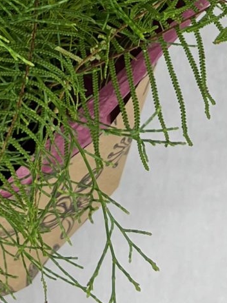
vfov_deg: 12.9
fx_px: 1241
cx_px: -131
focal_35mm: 142
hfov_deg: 10.1
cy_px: -198
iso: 32
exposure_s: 1/124
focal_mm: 5.1
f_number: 1.6
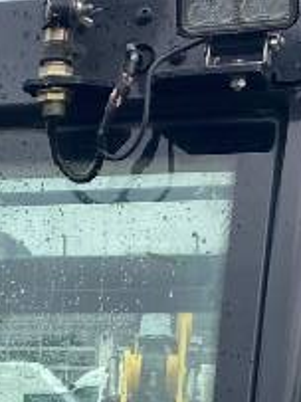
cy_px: 820
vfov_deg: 13.0
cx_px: -174
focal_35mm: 131
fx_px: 1520
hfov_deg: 10.8
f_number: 1.8
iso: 32
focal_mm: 4.25
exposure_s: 1/439
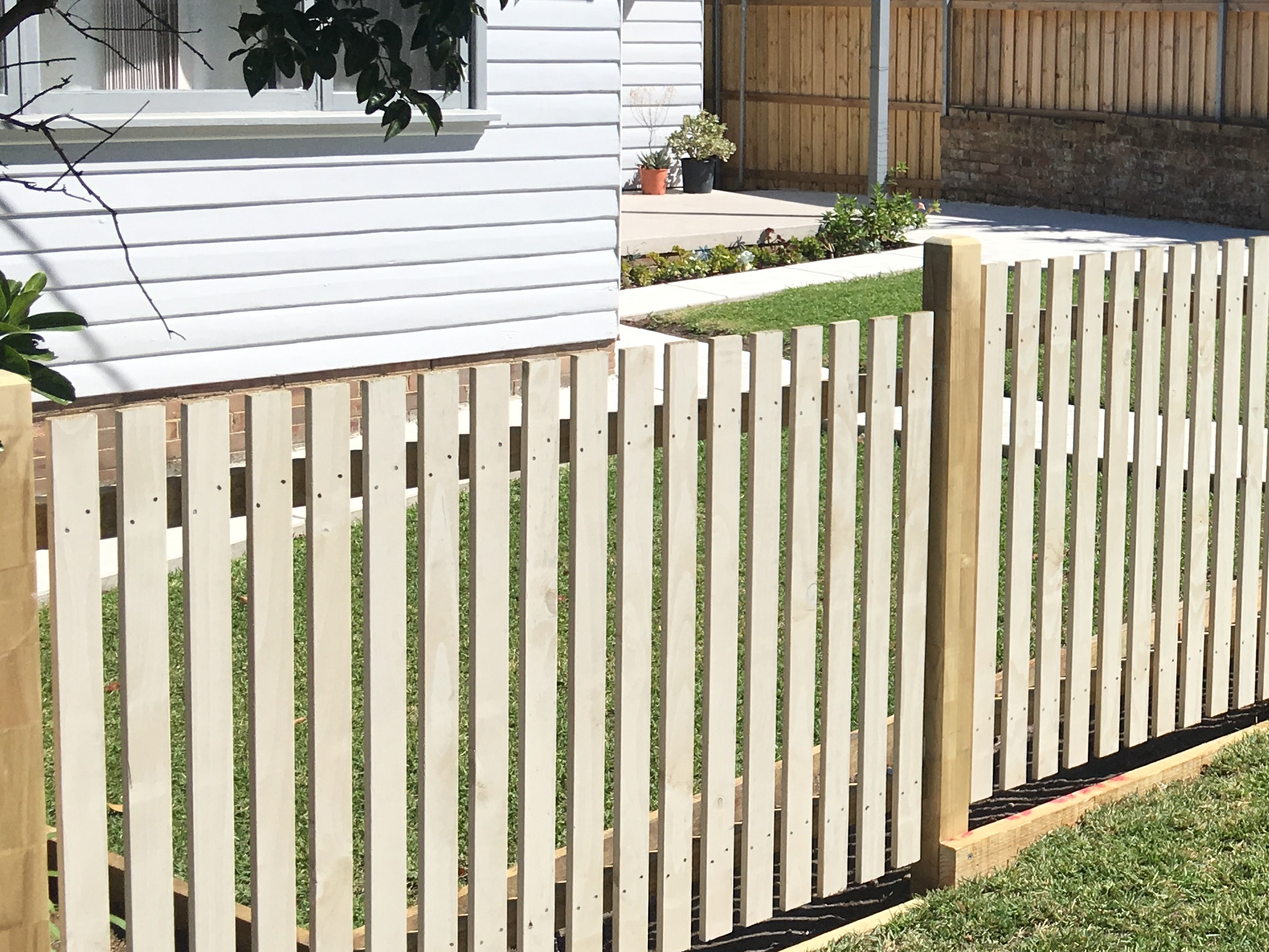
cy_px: 305
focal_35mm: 61
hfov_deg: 29.4
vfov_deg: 23.9
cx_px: 1302
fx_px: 2236
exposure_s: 1/1972
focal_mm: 4.15
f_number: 2.2
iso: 25
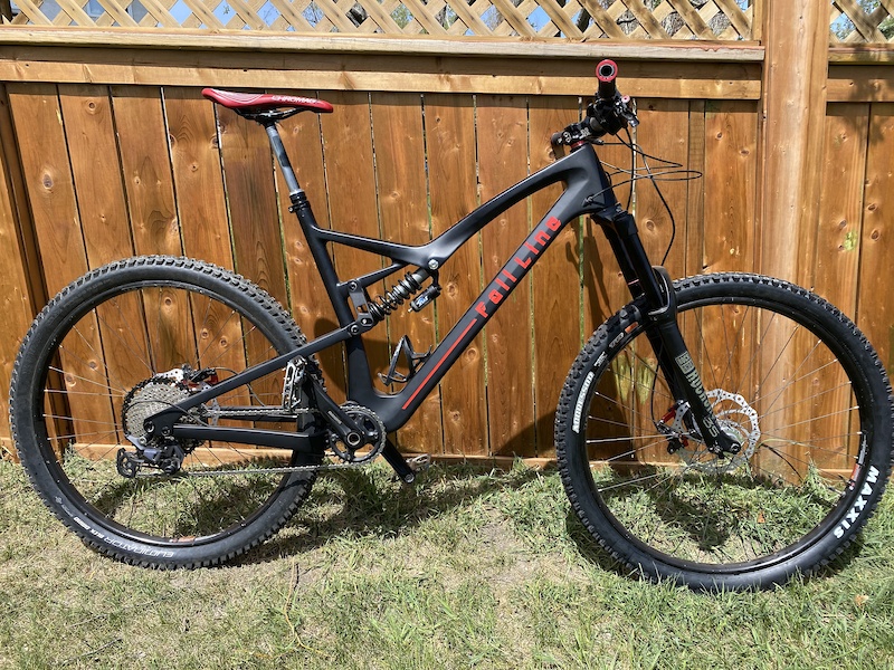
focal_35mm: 26
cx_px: 447
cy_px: 335
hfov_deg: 67.3
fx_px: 671
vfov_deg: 53.1
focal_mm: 4.25
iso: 32
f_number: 1.8
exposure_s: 1/1287
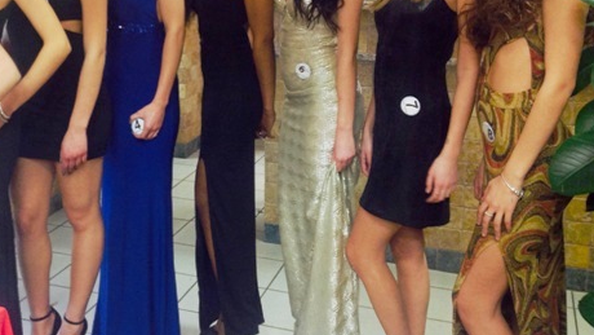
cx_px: 209
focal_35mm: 53
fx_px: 835
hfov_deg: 38.8
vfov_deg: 22.3
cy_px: 52
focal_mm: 4.28
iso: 160
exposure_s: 1/17
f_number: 2.4
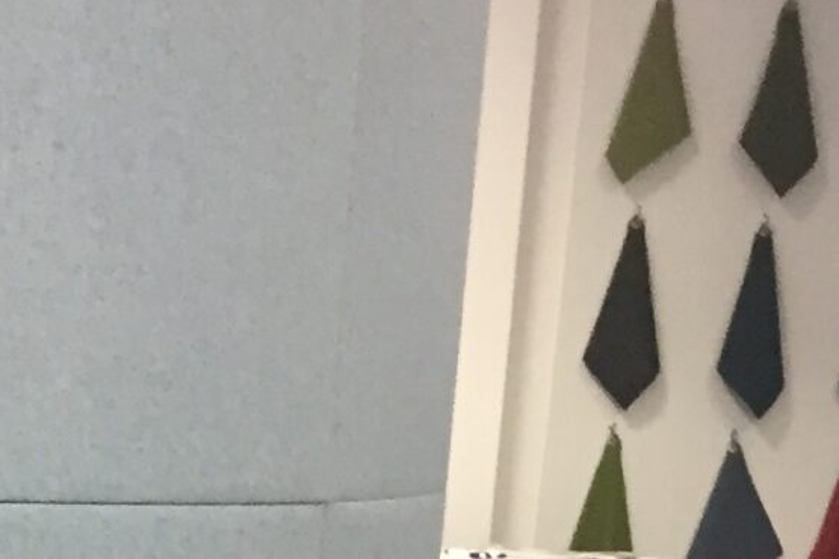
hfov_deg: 14.6
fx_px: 3239
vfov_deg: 8.0
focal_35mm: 139
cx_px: 116
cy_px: 1864
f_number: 2.2
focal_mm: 4.15
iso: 125
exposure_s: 1/30
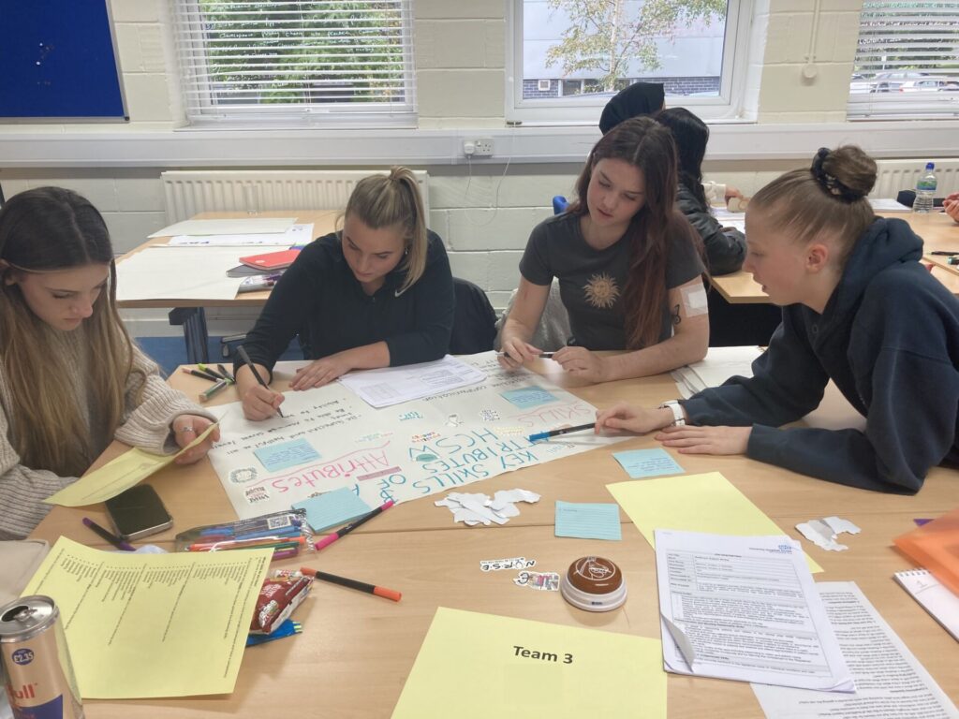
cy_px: 360
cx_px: 480
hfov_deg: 63.4
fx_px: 776
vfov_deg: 49.7
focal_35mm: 28
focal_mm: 3.99
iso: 50
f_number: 1.8
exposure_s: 1/50
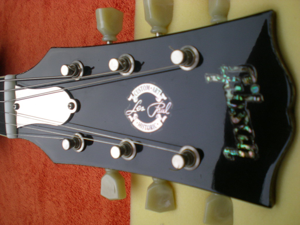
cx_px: 150
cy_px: 112
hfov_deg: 49.0
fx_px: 329
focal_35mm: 38
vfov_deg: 37.7
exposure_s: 1/61
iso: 121
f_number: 3.1
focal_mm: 6.3
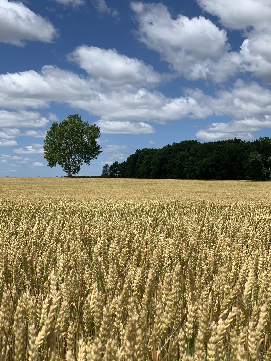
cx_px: 136
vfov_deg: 36.8
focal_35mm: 52
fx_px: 543
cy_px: 180
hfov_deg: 28.0
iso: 16
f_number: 2.4
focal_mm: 6
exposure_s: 1/2083
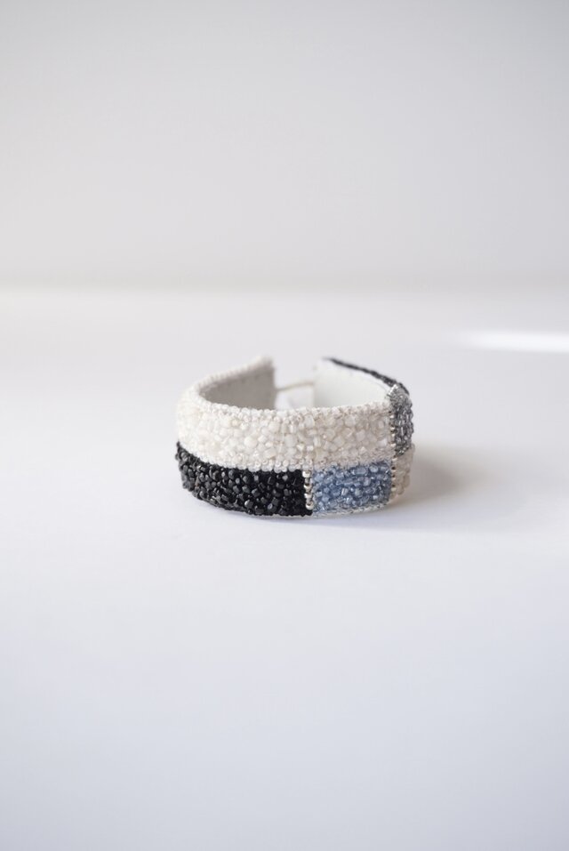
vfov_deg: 35.0
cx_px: 284
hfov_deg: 23.8
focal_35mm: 57
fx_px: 1348
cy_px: 426
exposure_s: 1/60
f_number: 5.6
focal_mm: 38
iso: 200
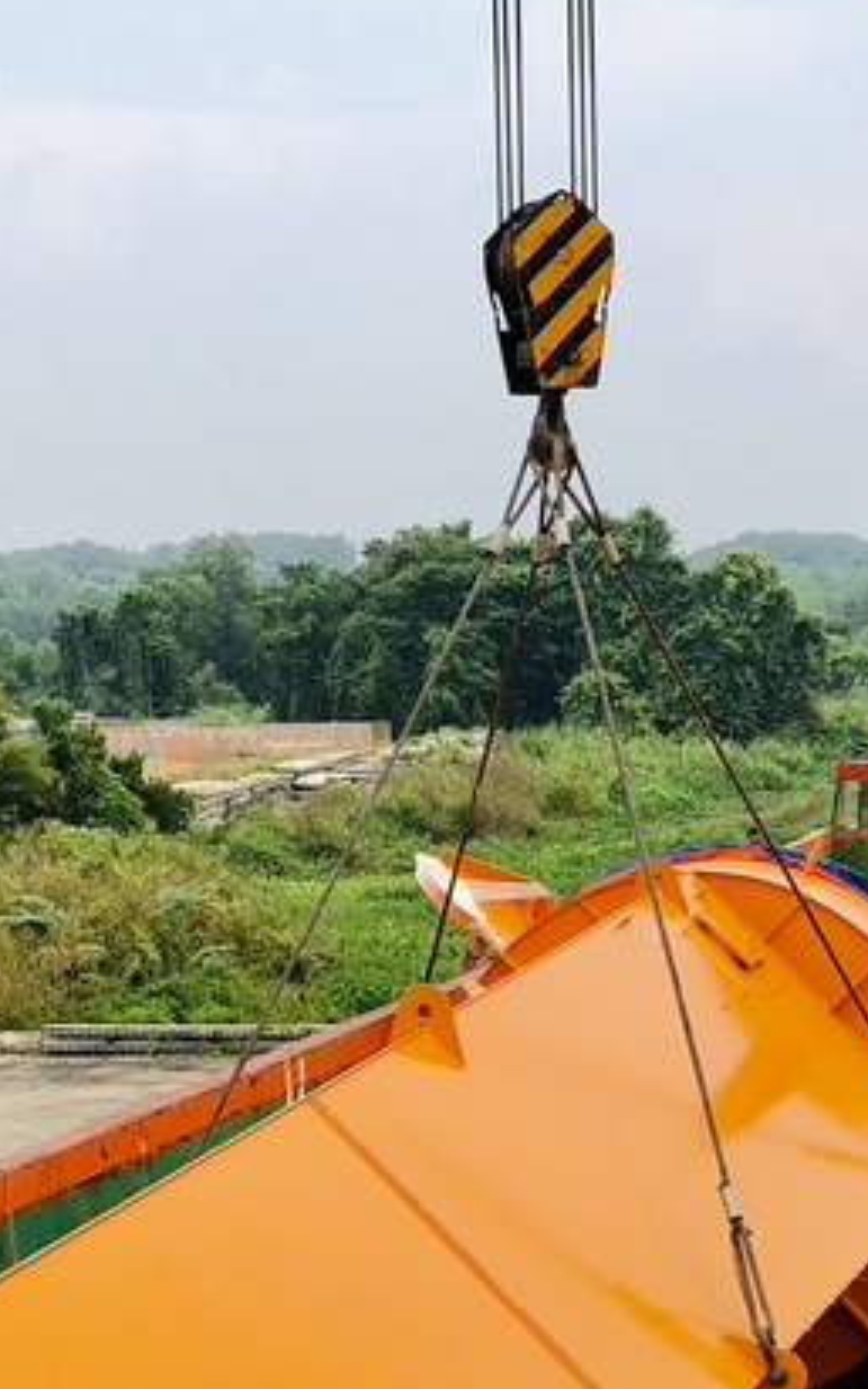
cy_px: 1200
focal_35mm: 74
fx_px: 2800
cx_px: 527
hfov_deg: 17.6
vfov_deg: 27.0
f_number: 1.8
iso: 20
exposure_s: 1/466
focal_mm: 4
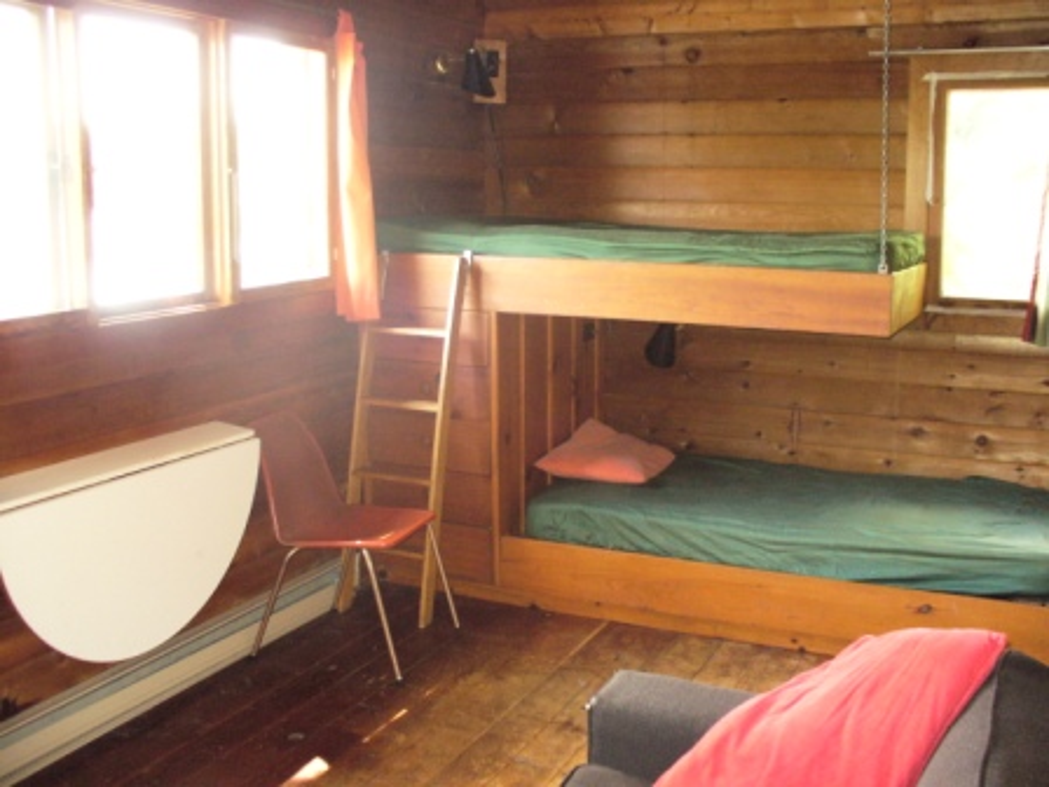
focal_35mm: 37
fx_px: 1121
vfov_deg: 38.7
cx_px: 524
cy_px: 394
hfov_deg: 50.1
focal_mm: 6.1
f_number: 2.8
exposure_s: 1/30
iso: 400
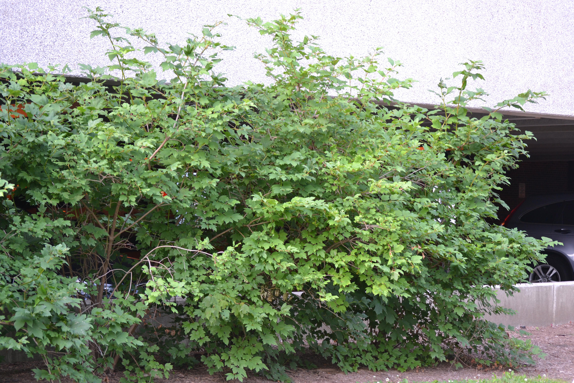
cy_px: 192
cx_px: 287
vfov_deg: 16.6
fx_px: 1315
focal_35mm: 82
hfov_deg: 24.6
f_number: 5.6
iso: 400
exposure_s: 1/125
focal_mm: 55
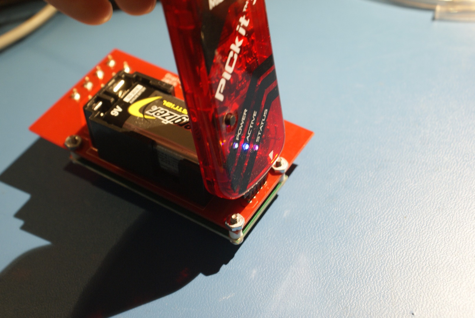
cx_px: 238
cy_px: 159
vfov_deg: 25.8
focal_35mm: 52
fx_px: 694
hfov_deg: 37.8
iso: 400
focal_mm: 35
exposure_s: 1/8
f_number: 5.6
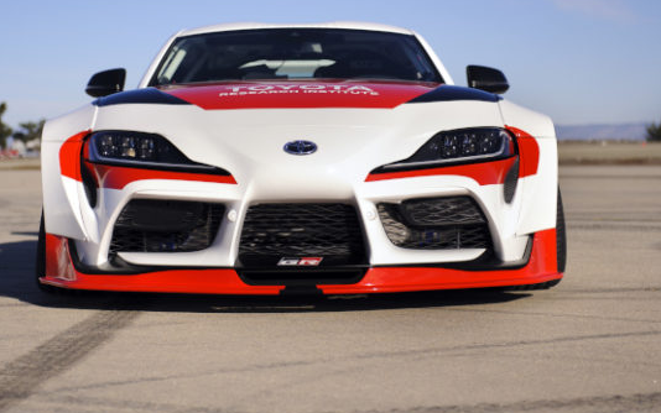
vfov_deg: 14.3
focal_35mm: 91
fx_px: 1640
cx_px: 297
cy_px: 124
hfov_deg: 22.8
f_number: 3.2
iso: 100
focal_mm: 62
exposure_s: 1/3200
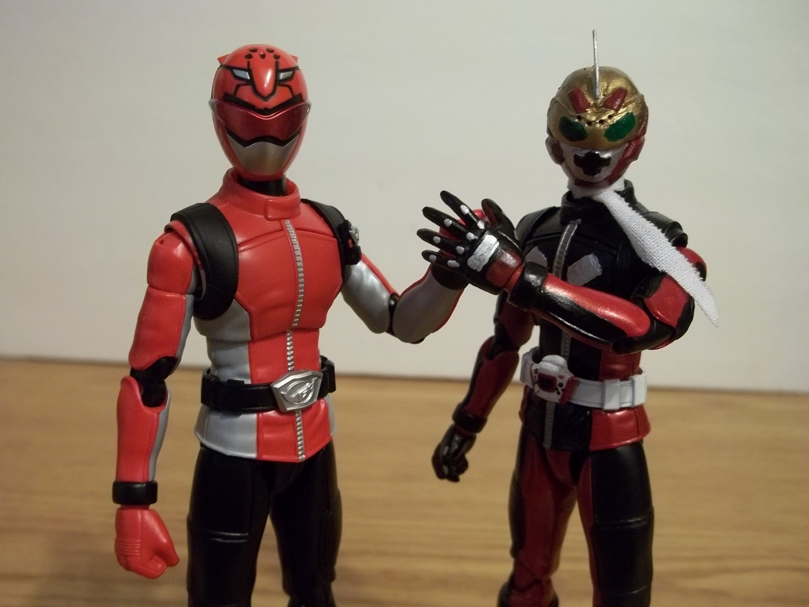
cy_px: 304
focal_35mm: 33
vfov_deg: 42.9
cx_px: 404
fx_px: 771
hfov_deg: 55.4
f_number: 3.3
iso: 160
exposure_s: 1/10
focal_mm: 5.9
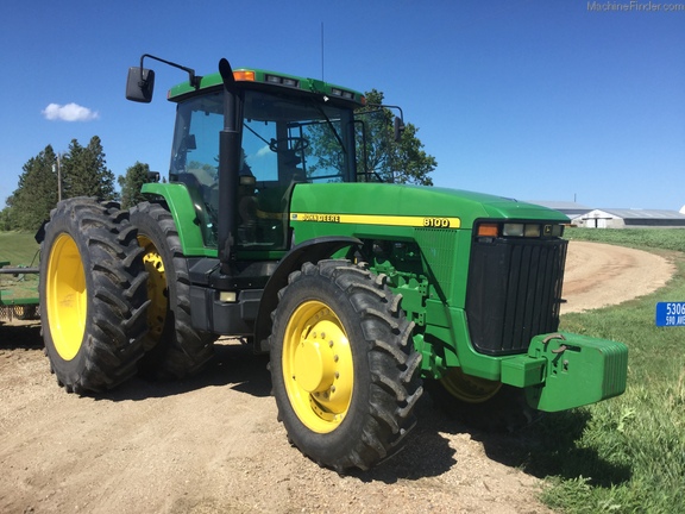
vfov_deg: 45.4
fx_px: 613
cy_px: 257
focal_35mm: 31
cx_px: 342
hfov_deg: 58.4
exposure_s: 1/1131
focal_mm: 3.3
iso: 25
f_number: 2.4
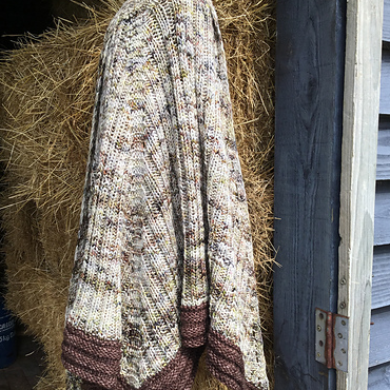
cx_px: 196
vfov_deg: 44.9
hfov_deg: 44.9
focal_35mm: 37
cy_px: 217
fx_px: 472
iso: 25
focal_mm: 3.3
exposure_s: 1/473
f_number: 2.4
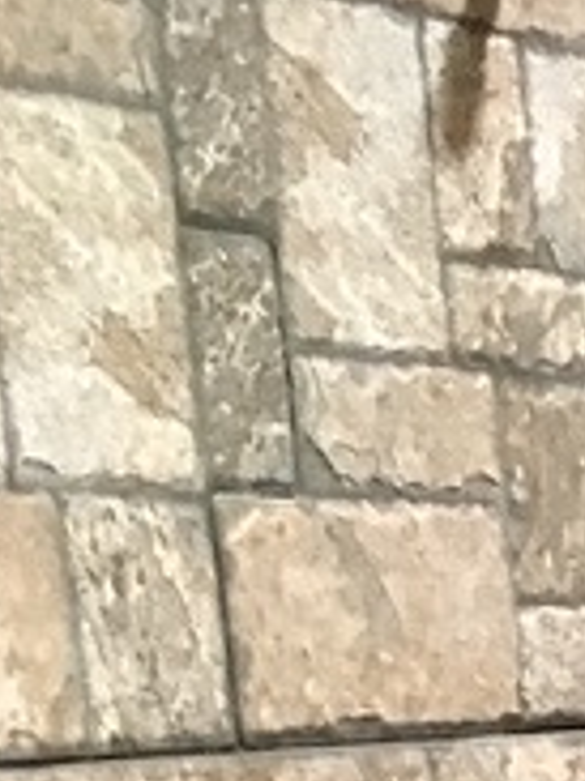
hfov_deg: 8.2
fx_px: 3655
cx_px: 1516
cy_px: 2100
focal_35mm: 162
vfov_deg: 10.0
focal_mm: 4.15
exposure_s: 1/20
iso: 200
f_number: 2.2
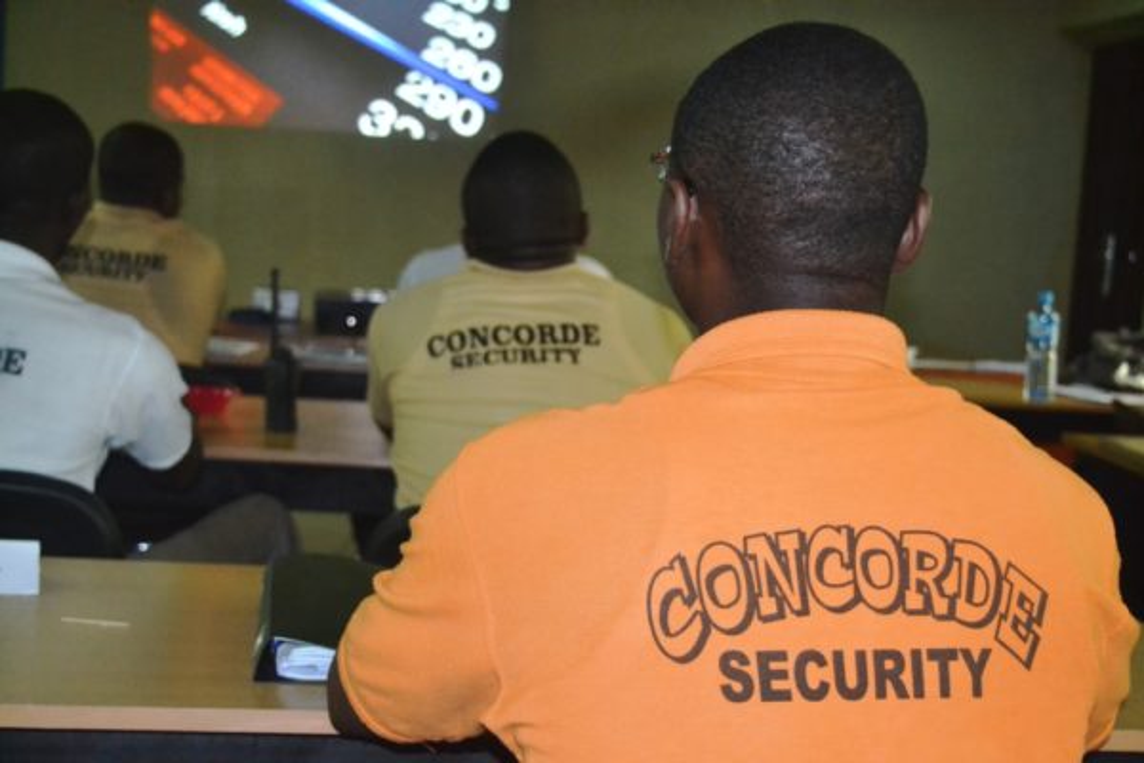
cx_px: 572
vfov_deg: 23.8
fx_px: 1811
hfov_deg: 35.1
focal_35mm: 57
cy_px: 382
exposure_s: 1/60
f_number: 4.8
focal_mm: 38
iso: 3200
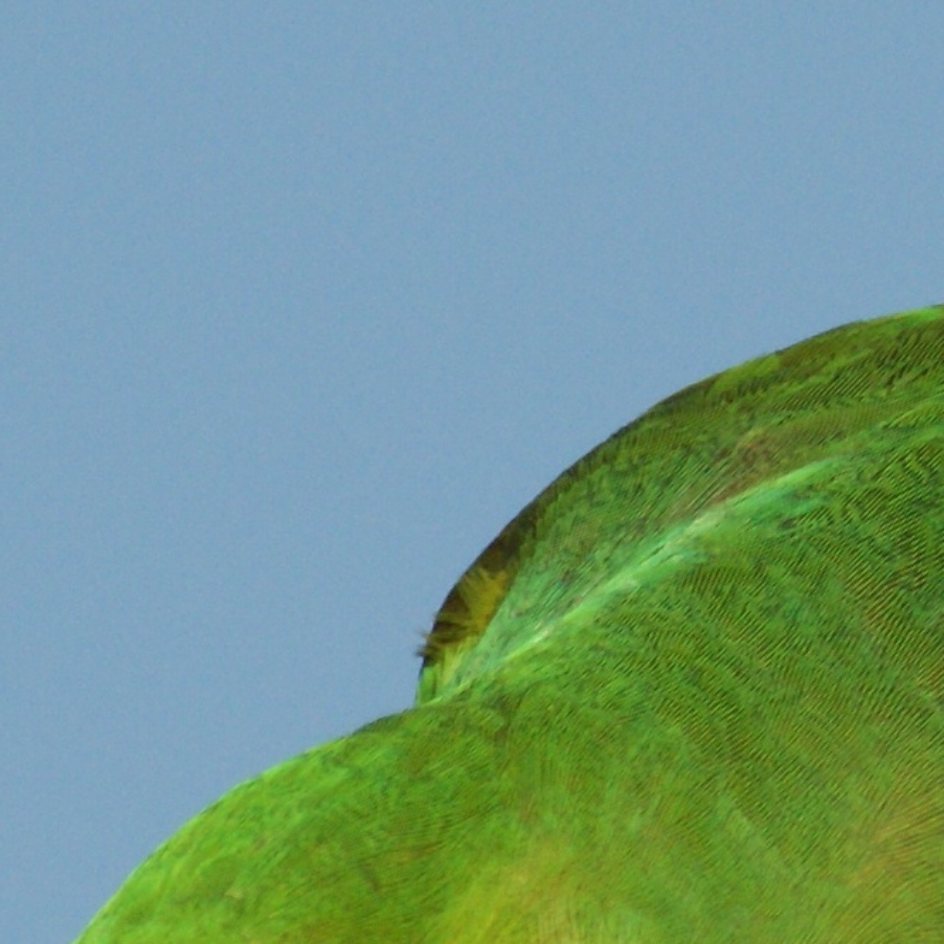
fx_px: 73400
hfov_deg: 0.7
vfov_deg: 0.7
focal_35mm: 2379
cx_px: 1753
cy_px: 1076
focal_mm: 400
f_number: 10
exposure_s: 1/640
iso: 400
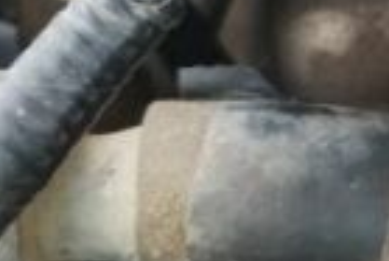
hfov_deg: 12.5
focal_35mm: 149
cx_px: 708
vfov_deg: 9.1
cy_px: -34
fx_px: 1612
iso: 64
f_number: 1.7
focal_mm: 4.25
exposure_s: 1/60
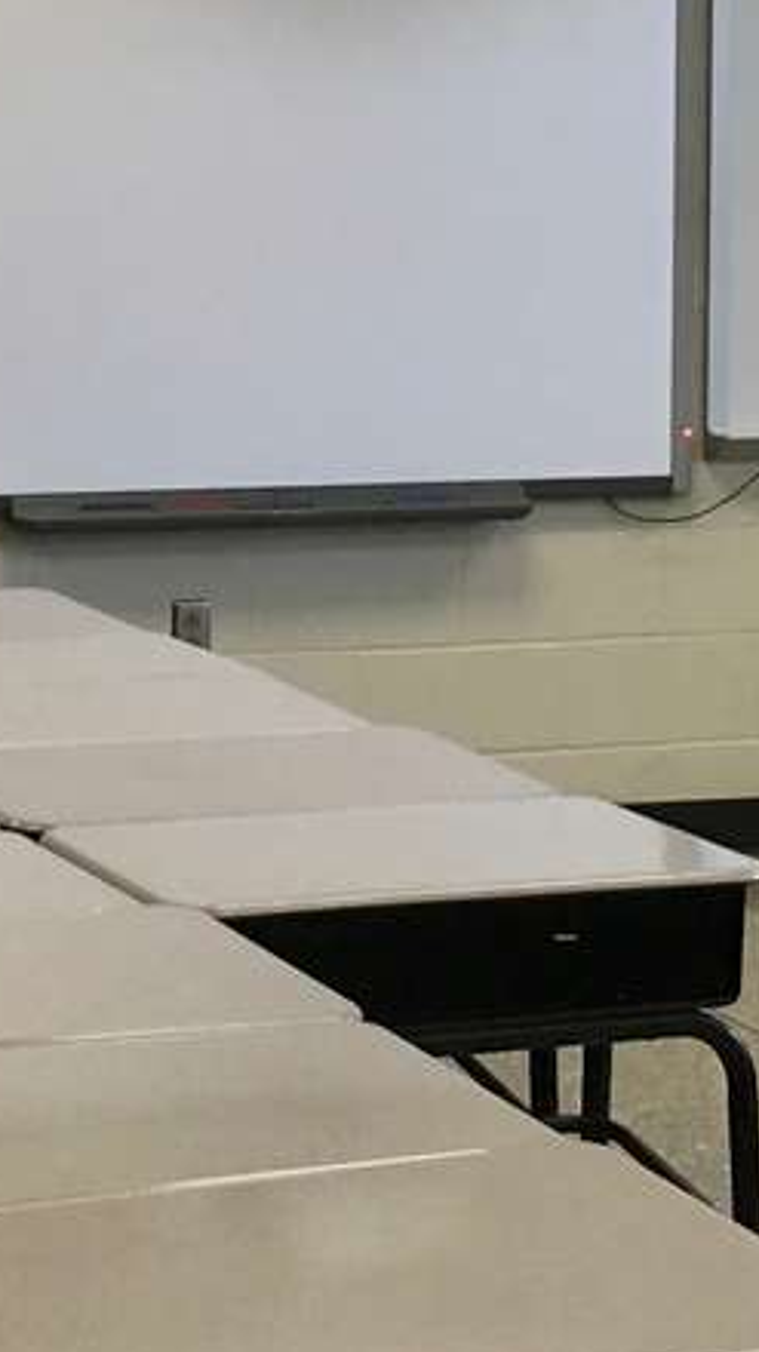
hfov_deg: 10.5
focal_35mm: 115
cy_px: 485
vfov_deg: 18.6
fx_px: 4121
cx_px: 396
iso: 50
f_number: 2.2
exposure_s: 1/15
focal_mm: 4.15
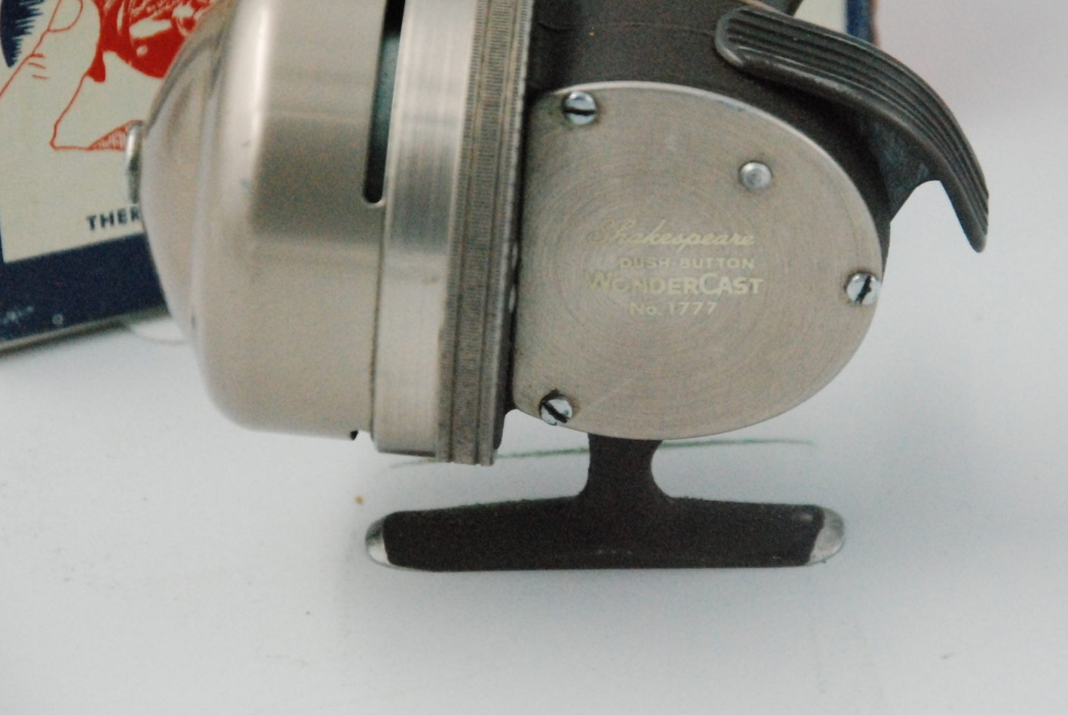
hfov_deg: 9.0
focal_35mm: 228
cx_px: 707
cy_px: 233
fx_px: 6764
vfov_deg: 6.0
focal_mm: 105
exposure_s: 1/640
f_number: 6.3
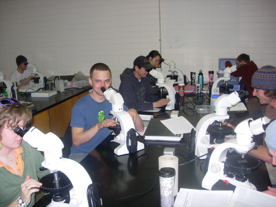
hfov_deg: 49.0
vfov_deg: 37.7
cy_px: 104
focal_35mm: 38
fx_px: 303
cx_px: 138
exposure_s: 1/82.9
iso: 102
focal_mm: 7.8
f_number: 2.8
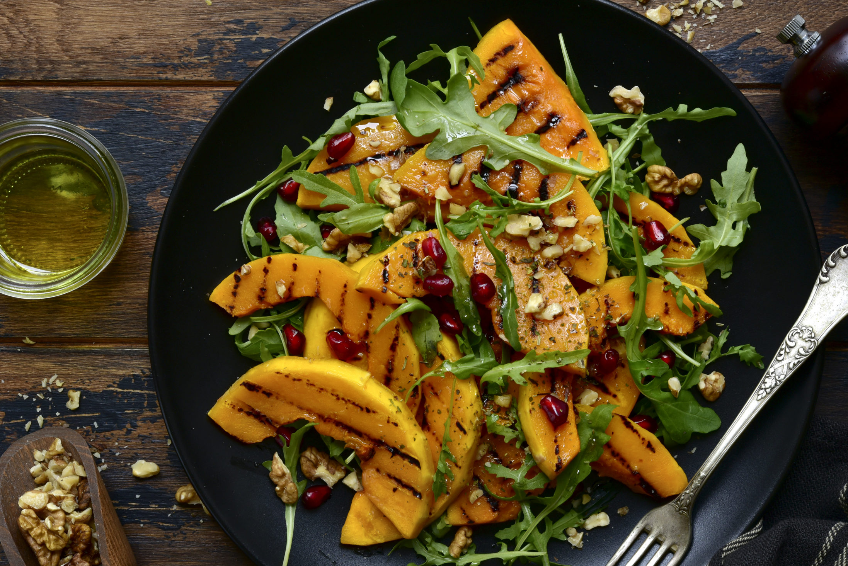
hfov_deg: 28.8
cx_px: 433
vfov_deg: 19.5
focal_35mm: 70
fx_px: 1650
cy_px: 313
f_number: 18
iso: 500
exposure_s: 1/1.6
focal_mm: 60
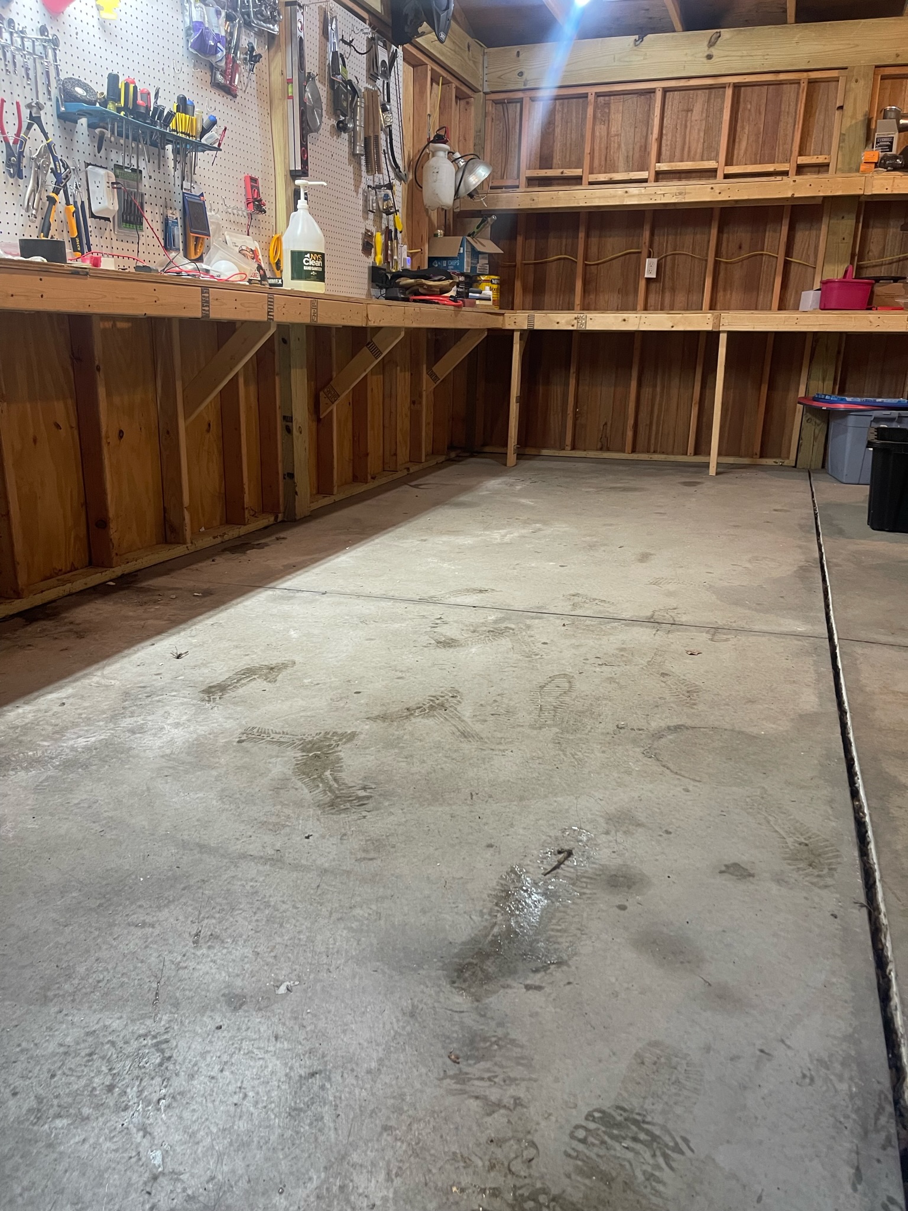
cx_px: 454
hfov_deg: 53.0
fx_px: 910
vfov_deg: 67.3
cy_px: 606
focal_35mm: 26
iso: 320
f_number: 1.6
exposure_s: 1/60
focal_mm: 5.1
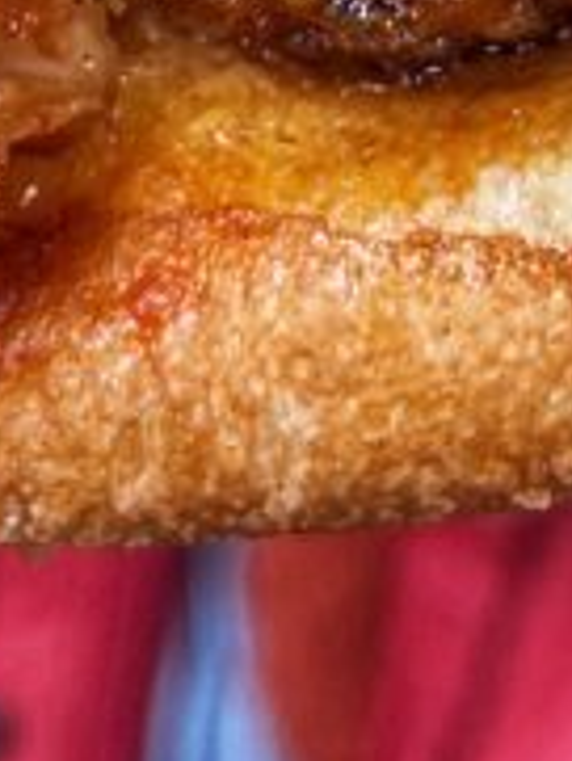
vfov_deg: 12.5
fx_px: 3235
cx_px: 206
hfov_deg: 10.1
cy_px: -496
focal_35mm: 147
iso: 80
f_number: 1.6
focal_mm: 4.2
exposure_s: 1/100
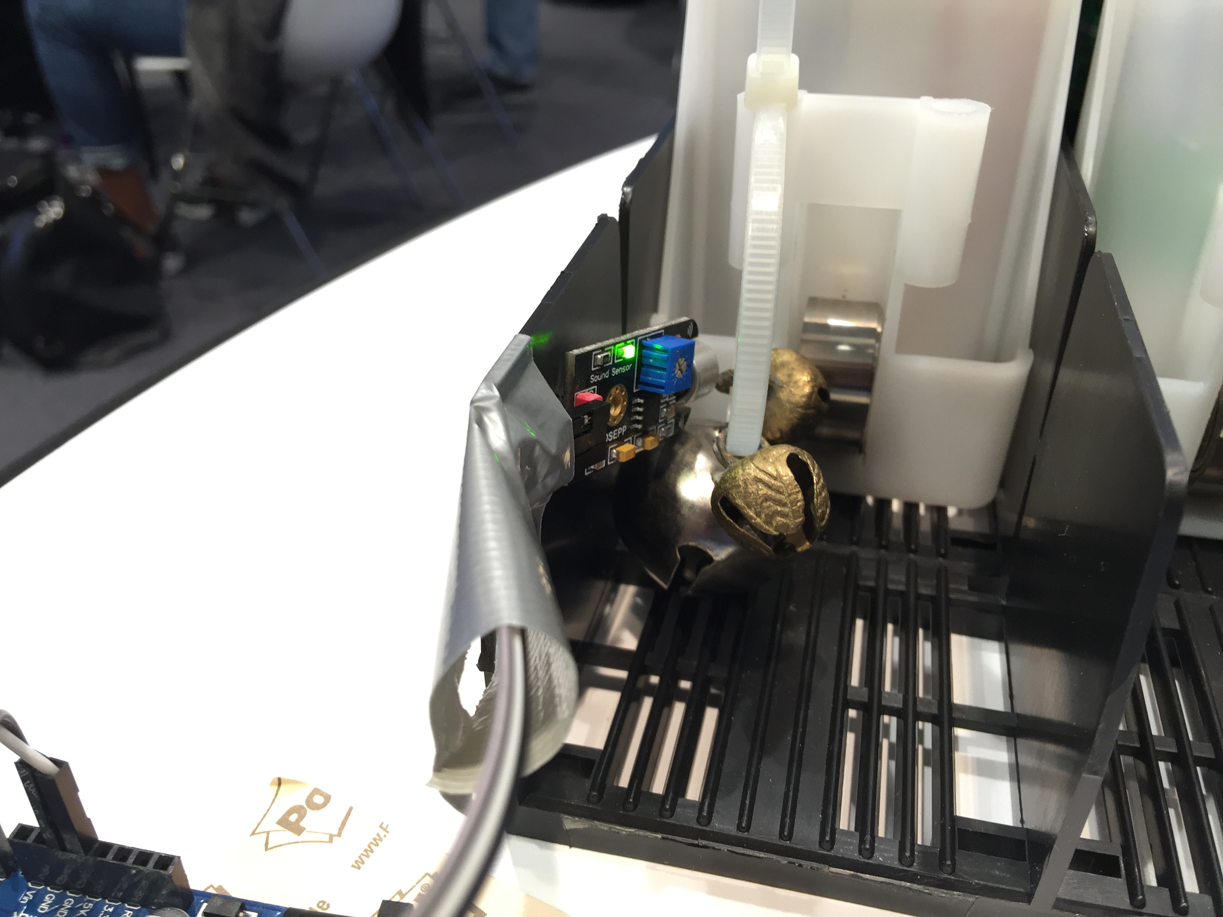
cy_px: 458
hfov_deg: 61.7
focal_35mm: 29
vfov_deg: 48.2
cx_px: 612
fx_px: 1025
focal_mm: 4.15
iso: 80
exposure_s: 1/30
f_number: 2.2
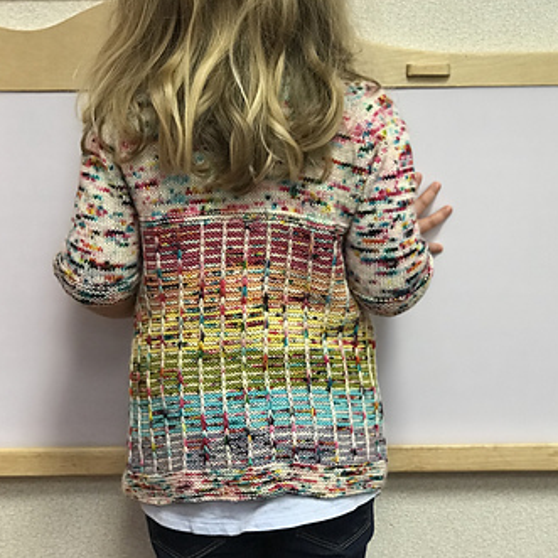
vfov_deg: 22.7
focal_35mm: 76
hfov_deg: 22.8
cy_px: 228
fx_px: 1386
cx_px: 291
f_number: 2.8
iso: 250
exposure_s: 1/60
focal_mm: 6.6
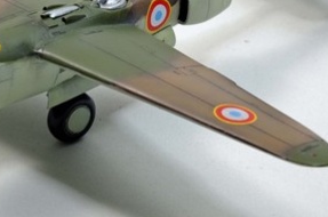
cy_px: -39
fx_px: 1145
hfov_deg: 16.1
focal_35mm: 126
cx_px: 21
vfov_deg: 10.7
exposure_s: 1/2.5
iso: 400
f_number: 20
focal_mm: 50
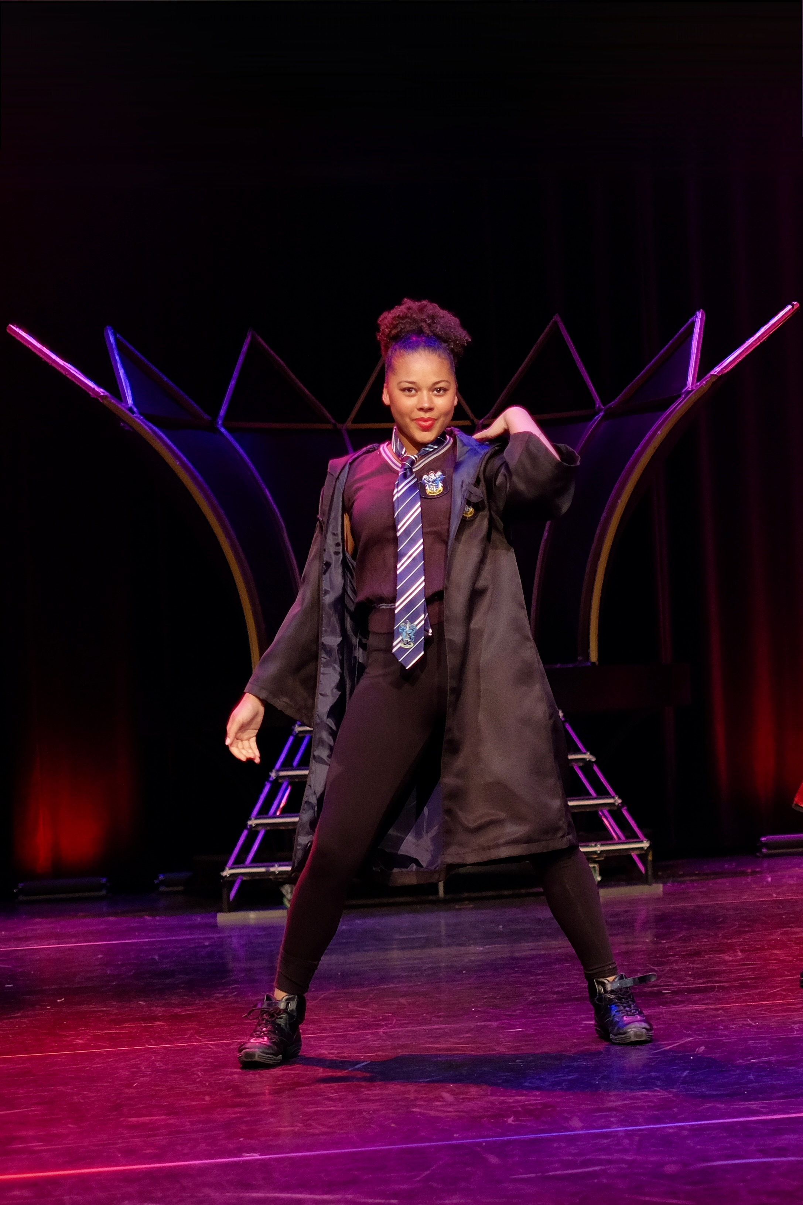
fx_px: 1773
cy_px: 602
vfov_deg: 37.5
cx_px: 402
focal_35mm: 53
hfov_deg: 25.5
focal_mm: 35
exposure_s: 1/250
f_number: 1.4
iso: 800
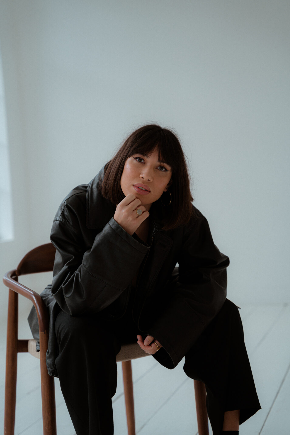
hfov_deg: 20.3
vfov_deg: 30.0
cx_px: 145
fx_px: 811
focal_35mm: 67
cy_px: 218
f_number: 2.8
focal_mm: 67.1
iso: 320
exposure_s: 1/250
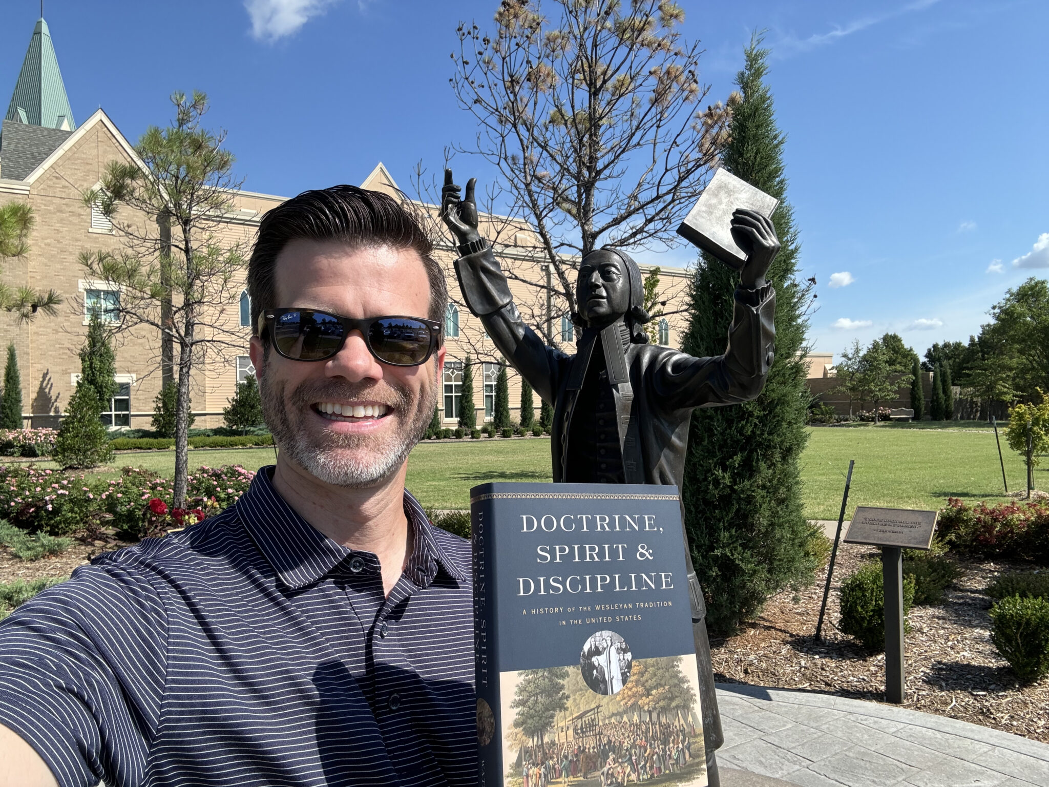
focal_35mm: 23
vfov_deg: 58.9
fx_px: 697
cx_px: 524
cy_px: 394
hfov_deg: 73.9
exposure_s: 1/1058
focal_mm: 2.69
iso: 25
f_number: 1.9
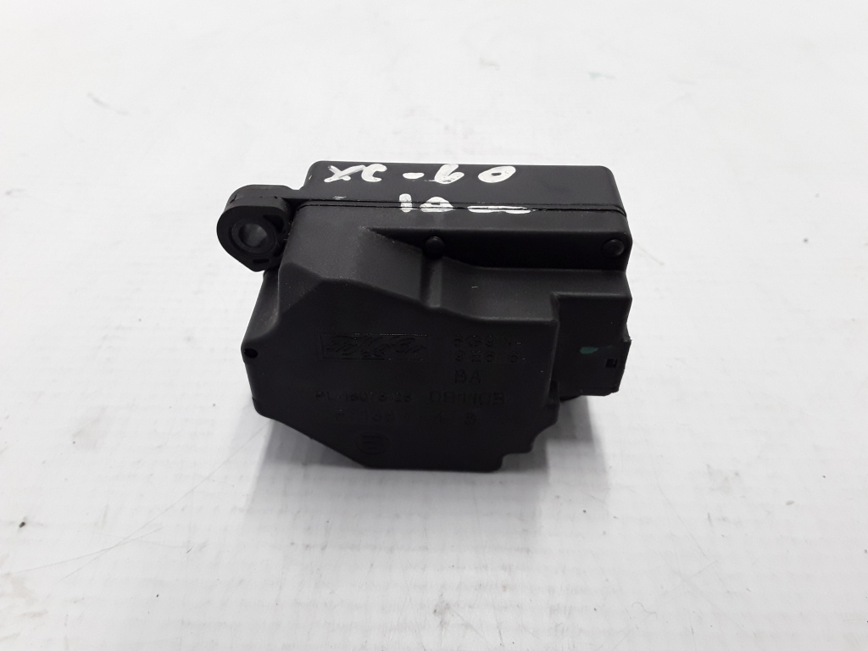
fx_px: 677
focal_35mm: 27
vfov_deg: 51.4
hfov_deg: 65.3
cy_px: 326
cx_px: 434
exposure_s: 1/33
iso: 80
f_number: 1.9
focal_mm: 2.91
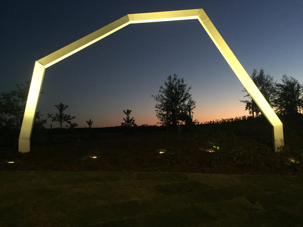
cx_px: 152
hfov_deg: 61.7
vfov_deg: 48.2
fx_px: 254
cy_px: 114
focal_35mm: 29
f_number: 2.2
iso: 320
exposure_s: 1/17
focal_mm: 4.15
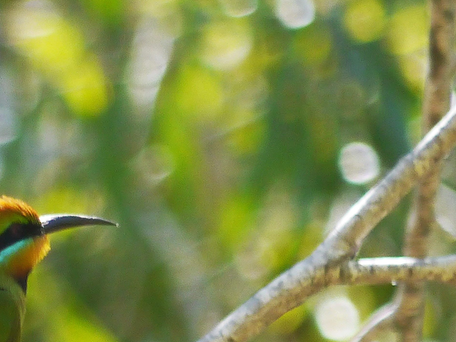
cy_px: 411
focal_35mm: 971
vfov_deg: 1.5
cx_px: 153
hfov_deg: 2.0
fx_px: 12791
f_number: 5.6
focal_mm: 200
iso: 400
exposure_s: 1/400
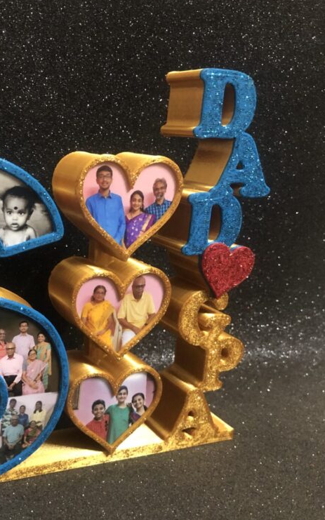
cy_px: 317
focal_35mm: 41
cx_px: 58
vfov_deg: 47.9
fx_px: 581
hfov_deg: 30.4
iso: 100
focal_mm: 4
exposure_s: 1/4
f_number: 1.8
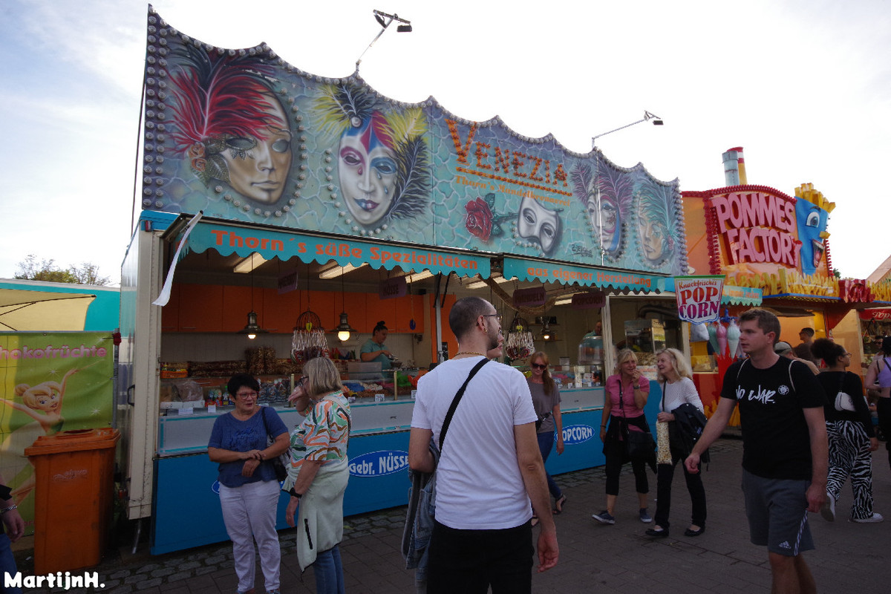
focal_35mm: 21
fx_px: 520
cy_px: 297
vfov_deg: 59.5
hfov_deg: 81.2
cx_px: 446
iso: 800
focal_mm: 14
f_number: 10
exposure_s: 1/500
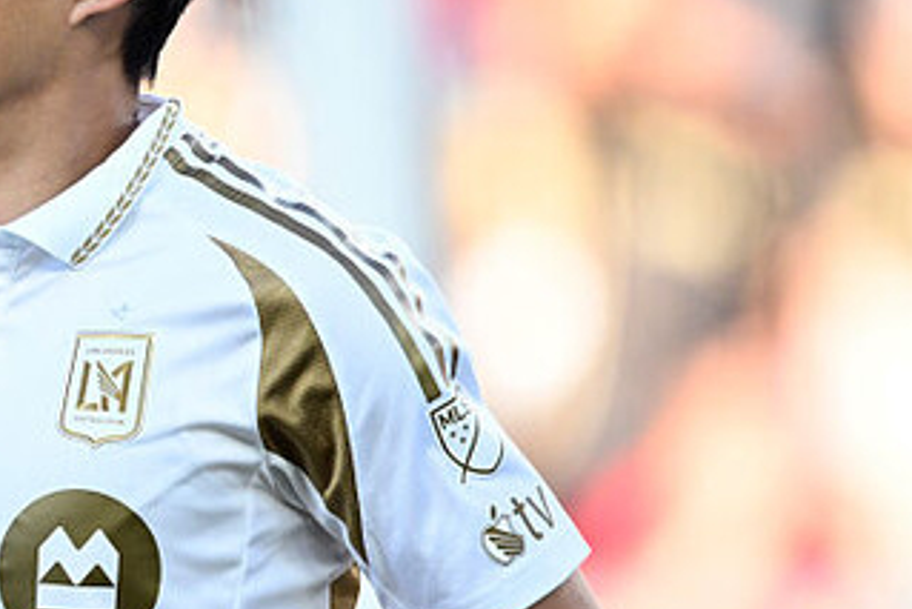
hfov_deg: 1.2
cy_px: 272
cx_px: -283
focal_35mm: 1691
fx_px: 42856
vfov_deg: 0.8
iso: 1600
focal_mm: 600
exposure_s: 1/2000
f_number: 4
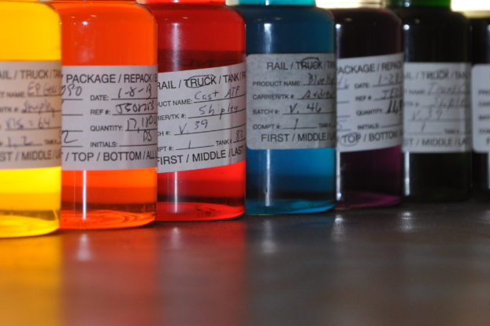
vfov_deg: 6.5
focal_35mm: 210
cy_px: 67
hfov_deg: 9.8
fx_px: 2852
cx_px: 195
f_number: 5.6
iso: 560
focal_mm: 85
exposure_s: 1/125
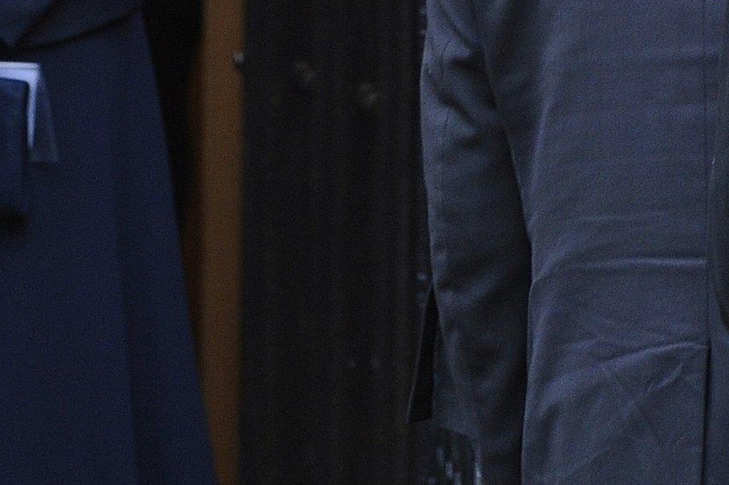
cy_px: -167
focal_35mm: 742
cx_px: -494
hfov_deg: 2.8
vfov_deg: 1.8
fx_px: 15016
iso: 1250
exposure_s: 1/160
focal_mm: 200
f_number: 6.3
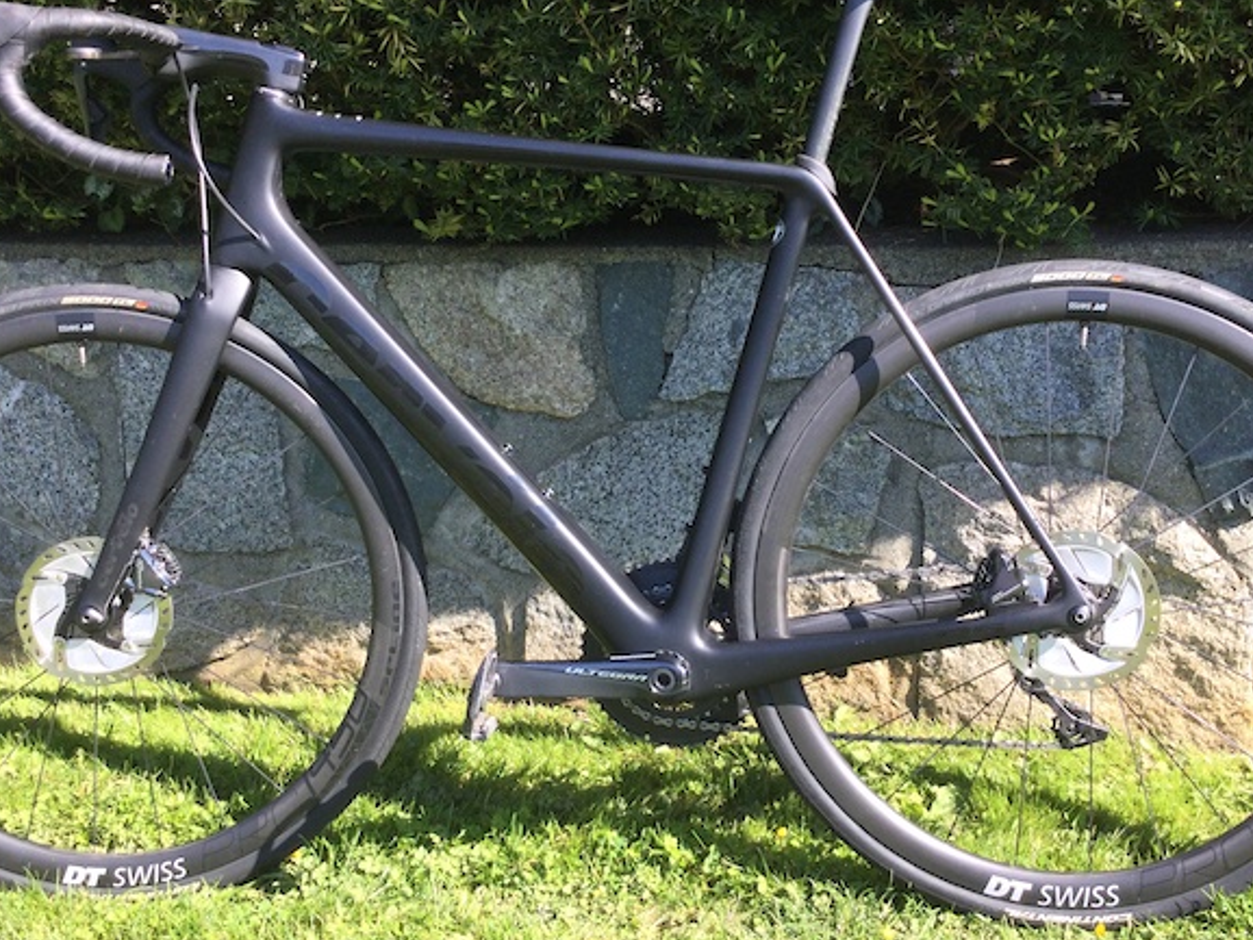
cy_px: 432
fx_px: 1557
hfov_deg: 43.8
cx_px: 662
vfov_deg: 33.6
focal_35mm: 43
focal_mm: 3.3
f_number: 2.4
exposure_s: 1/257
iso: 25
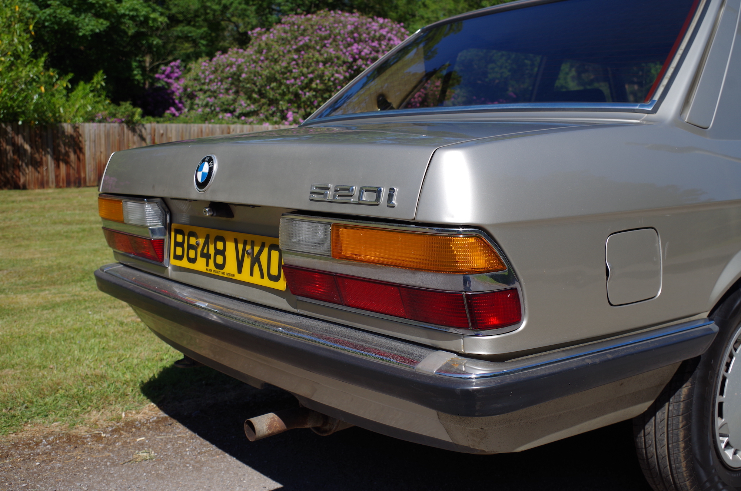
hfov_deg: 53.2
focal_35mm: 36
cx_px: 370
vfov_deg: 36.7
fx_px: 740
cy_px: 246
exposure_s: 1/500
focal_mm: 24.38
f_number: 5.6
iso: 100
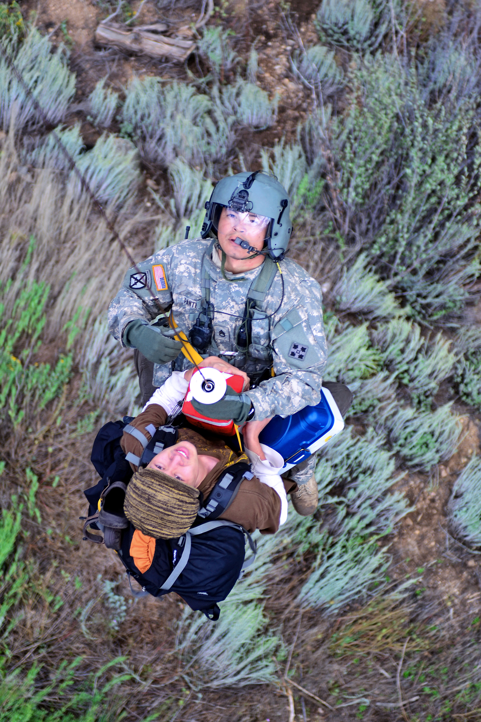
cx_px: 240
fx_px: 2104
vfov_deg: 19.5
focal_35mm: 105
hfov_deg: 13.0
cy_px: 361
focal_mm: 70
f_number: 3.2
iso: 100
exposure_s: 1/160
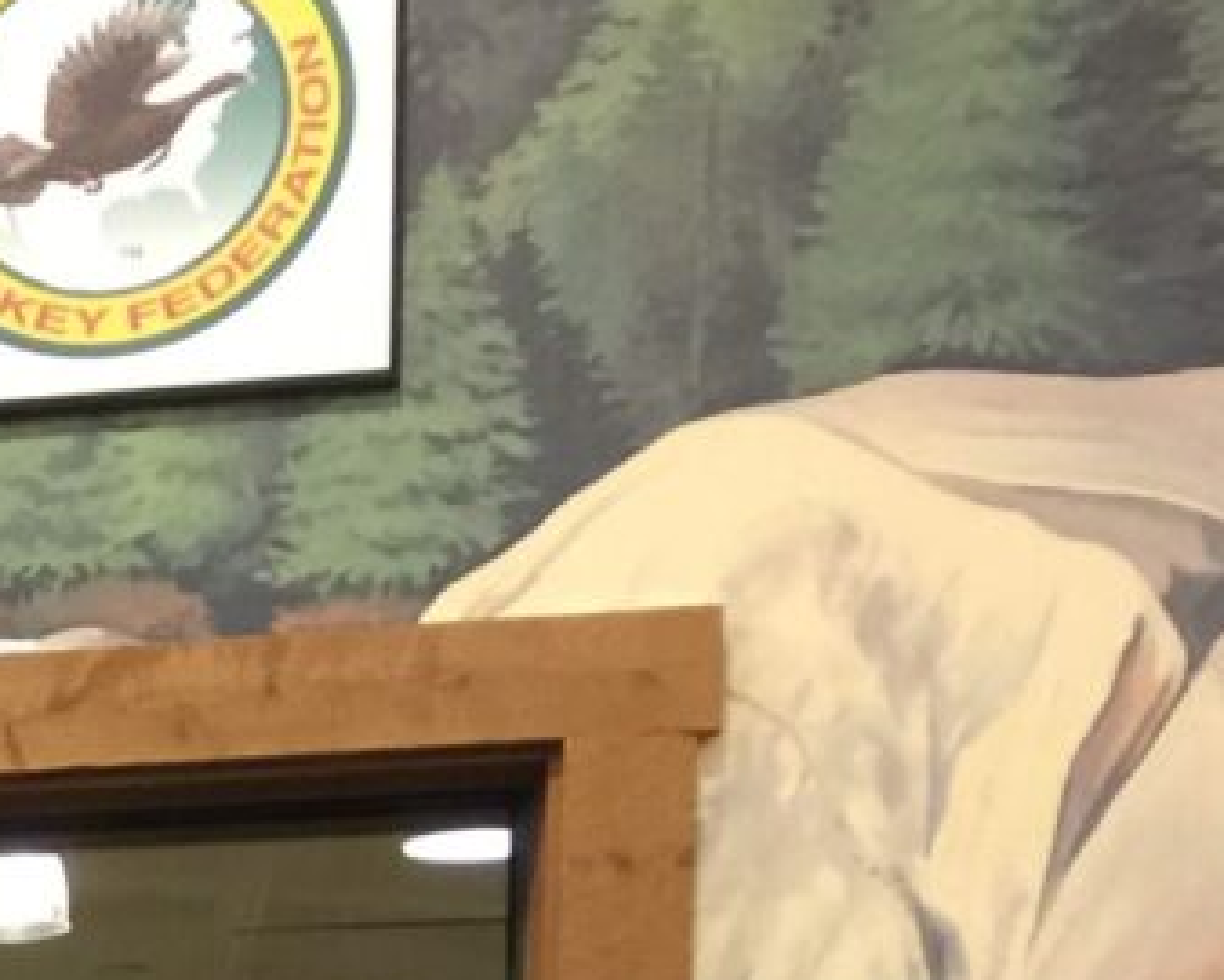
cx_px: -1355
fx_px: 4676
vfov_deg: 10.8
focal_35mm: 129
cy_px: 2014
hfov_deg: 12.7
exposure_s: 1/15
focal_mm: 4.15
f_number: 2.2
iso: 64
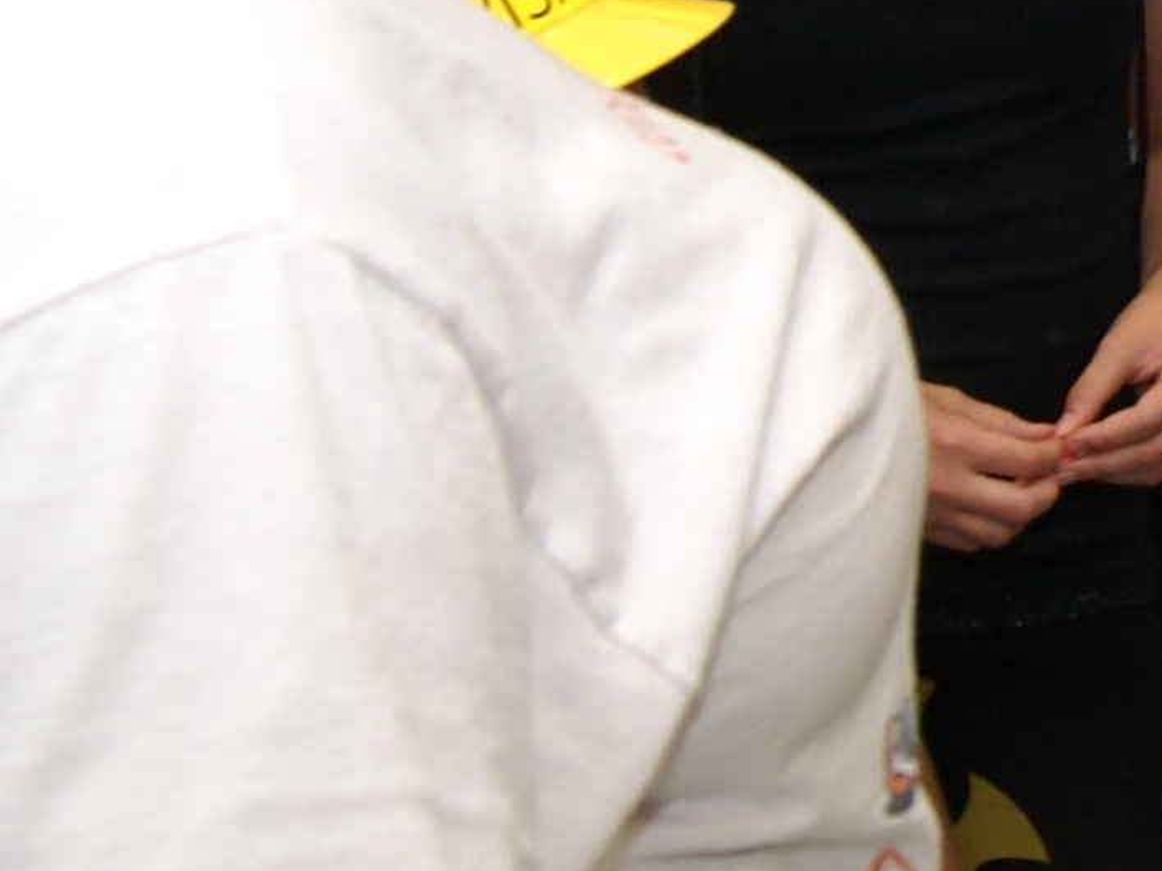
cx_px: 2005
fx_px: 4800
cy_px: -416
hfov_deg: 12.7
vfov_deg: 10.1
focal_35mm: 143
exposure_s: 1/60
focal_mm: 18
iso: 400
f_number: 5.6
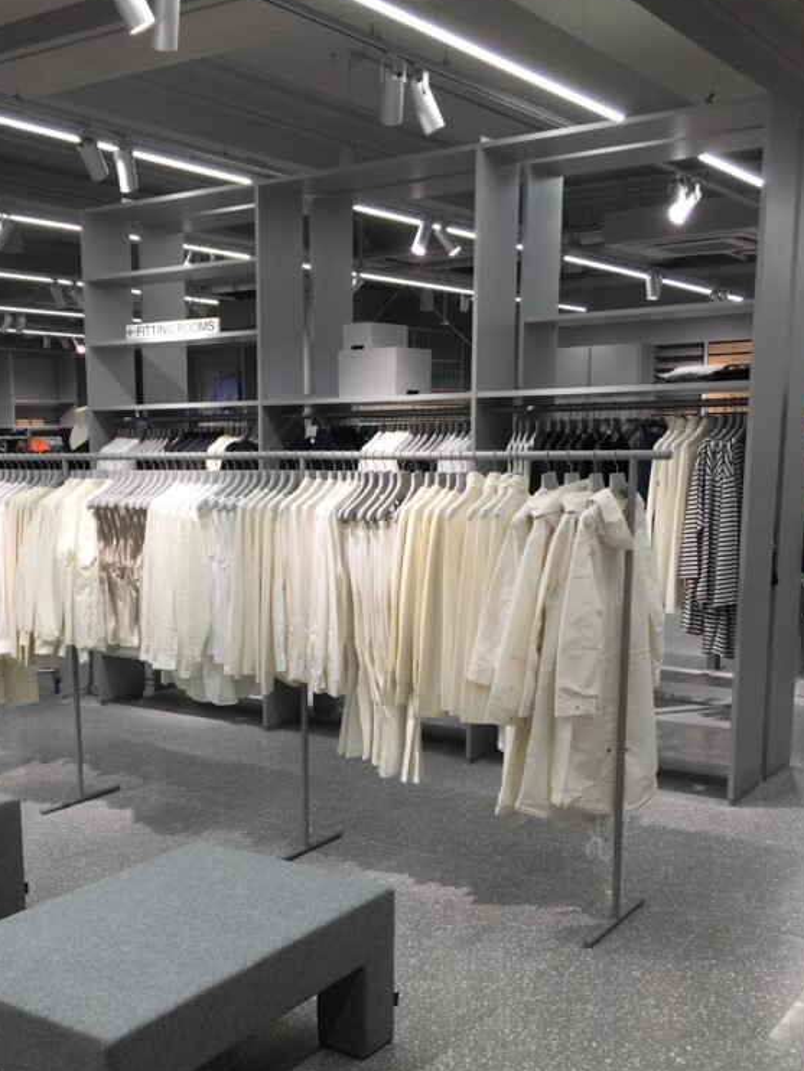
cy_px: 671
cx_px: 270
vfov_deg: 46.4
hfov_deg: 35.6
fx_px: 1238
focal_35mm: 40
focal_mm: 4.15
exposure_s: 1/50
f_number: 2.2
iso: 32
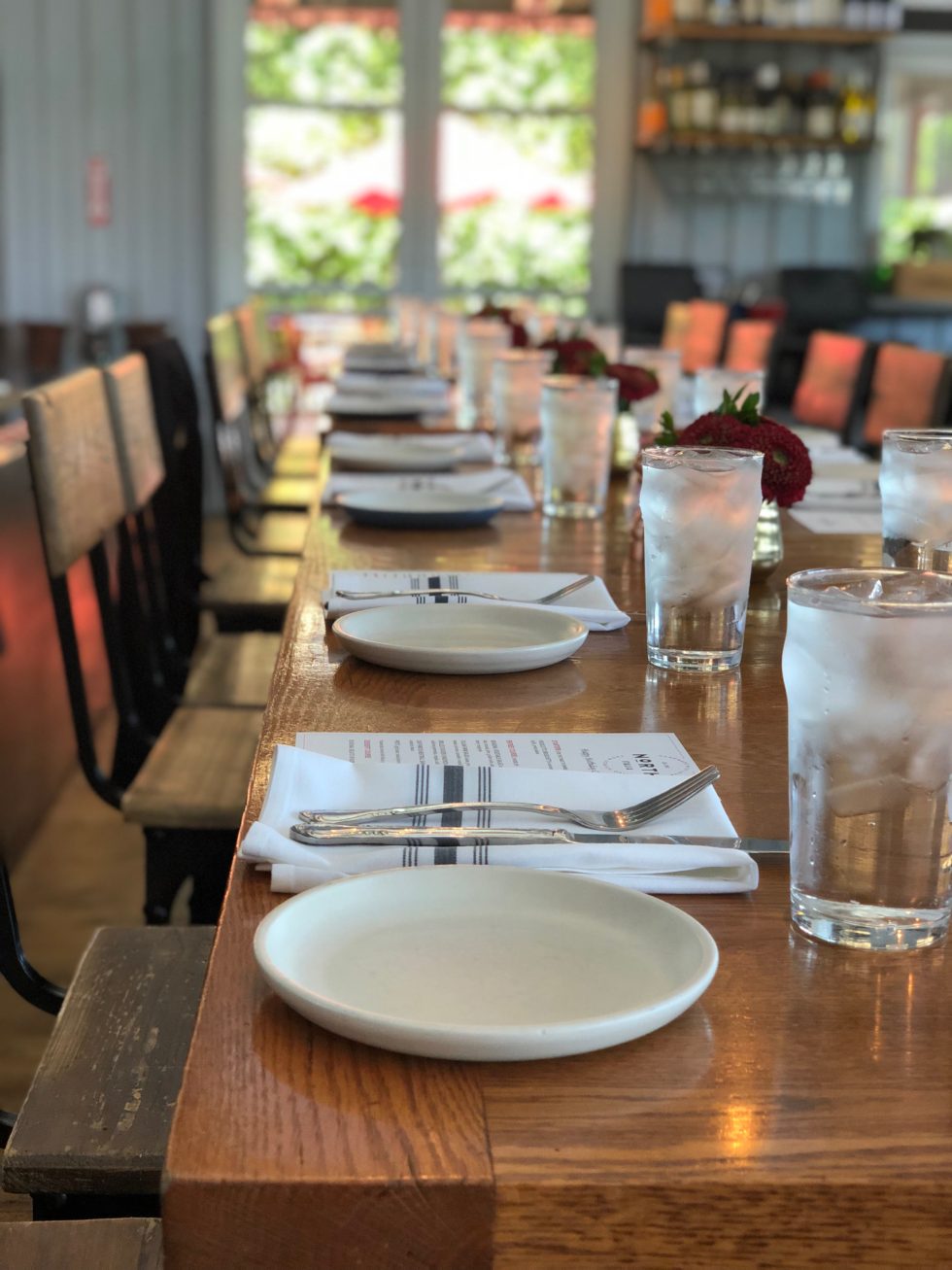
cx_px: 476
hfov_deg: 28.0
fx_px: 1907
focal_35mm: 52
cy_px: 635
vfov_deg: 36.8
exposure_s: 1/60
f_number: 2.4
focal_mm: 6
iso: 80
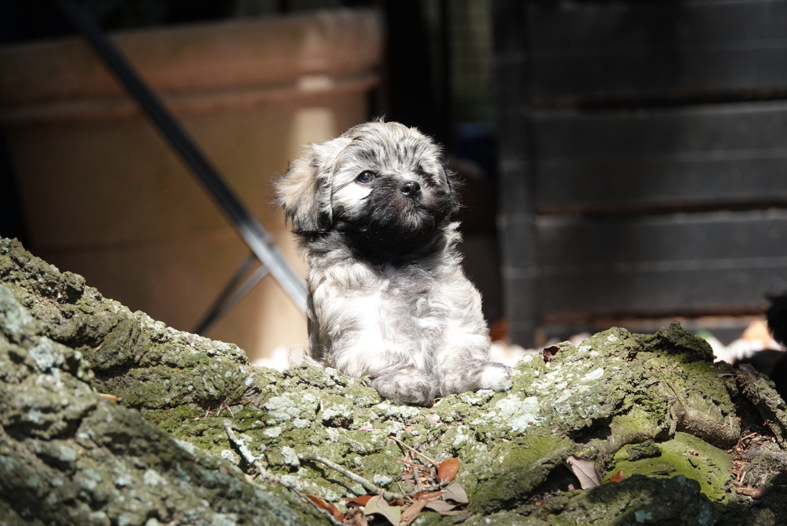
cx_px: 394
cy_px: 263
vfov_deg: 6.6
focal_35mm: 207
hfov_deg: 9.9
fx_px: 4528
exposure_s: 1/1600
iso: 500
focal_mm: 75.77
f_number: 4
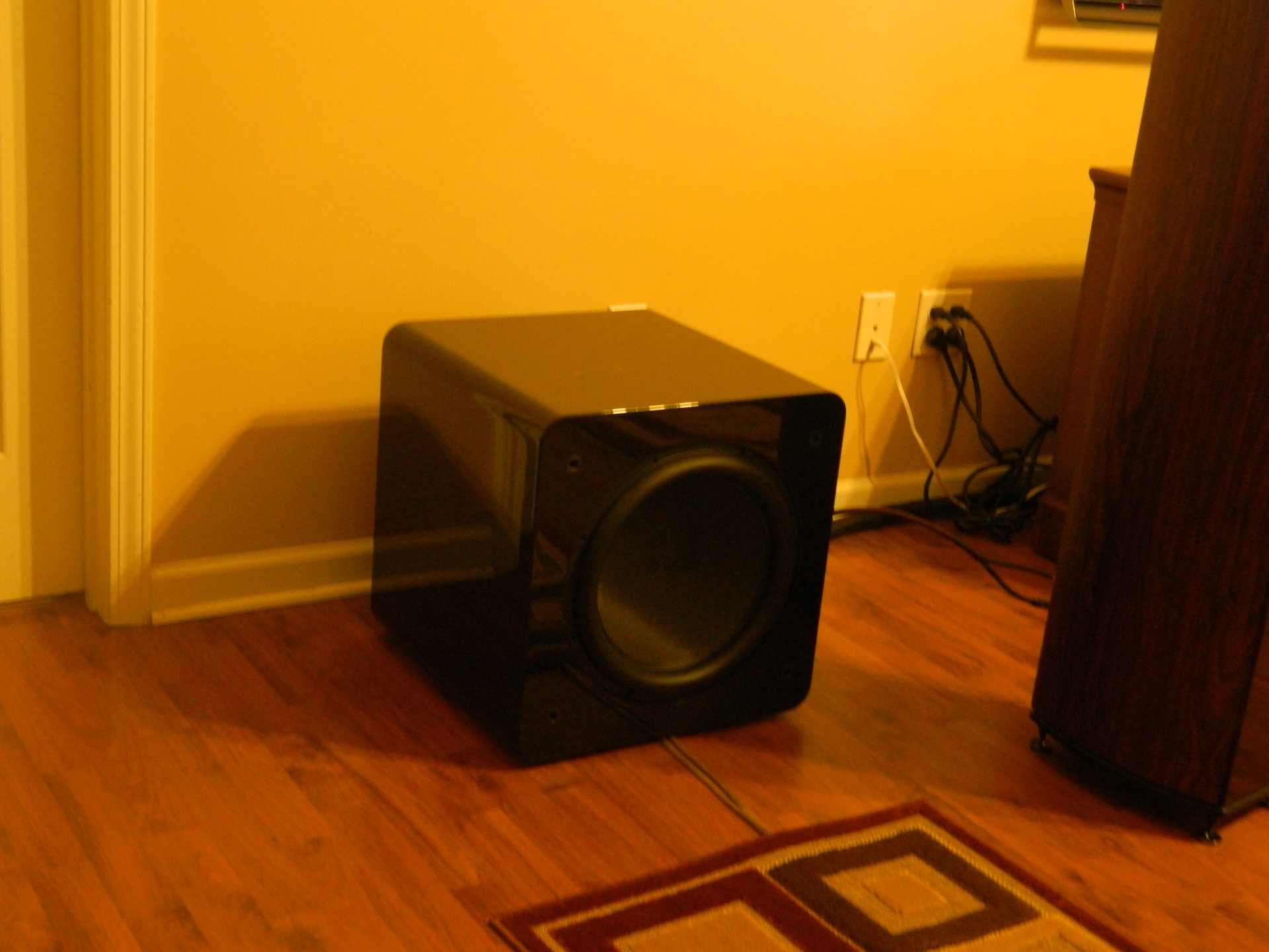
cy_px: 476
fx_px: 1723
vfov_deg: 30.9
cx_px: 634
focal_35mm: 47
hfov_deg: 40.4
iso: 400
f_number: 3.6
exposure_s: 1/2.5
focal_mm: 8.4
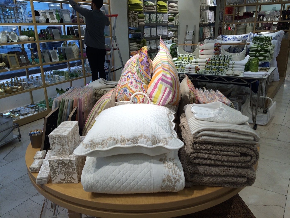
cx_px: 145
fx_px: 243
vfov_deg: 48.2
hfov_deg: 61.7
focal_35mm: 29
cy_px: 109
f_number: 2.2
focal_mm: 4.15
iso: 32
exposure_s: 1/138
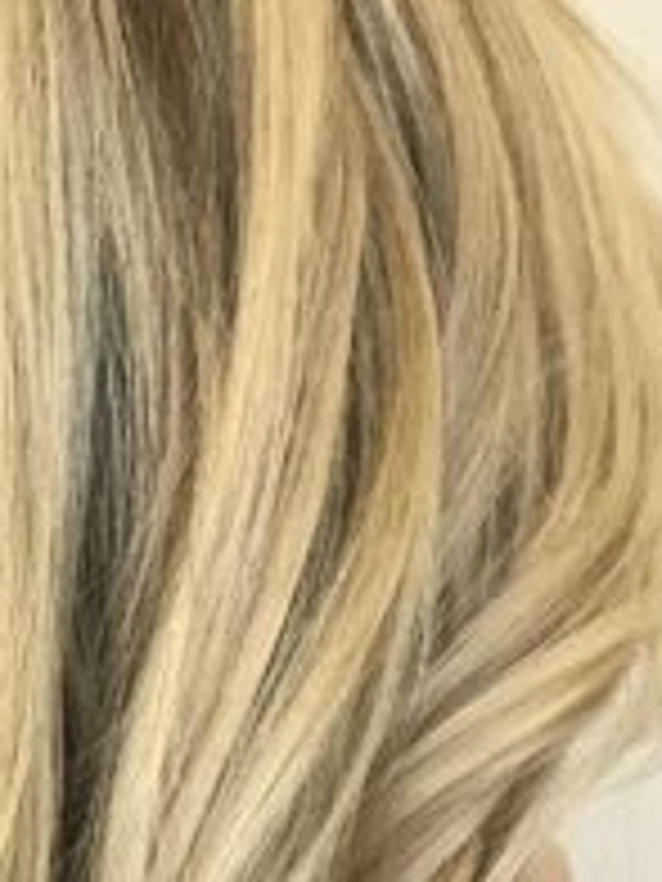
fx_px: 3723
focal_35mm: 146
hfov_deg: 9.9
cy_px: 1642
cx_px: -320
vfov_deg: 12.3
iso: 25
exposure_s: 1/30
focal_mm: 3.99
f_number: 1.8
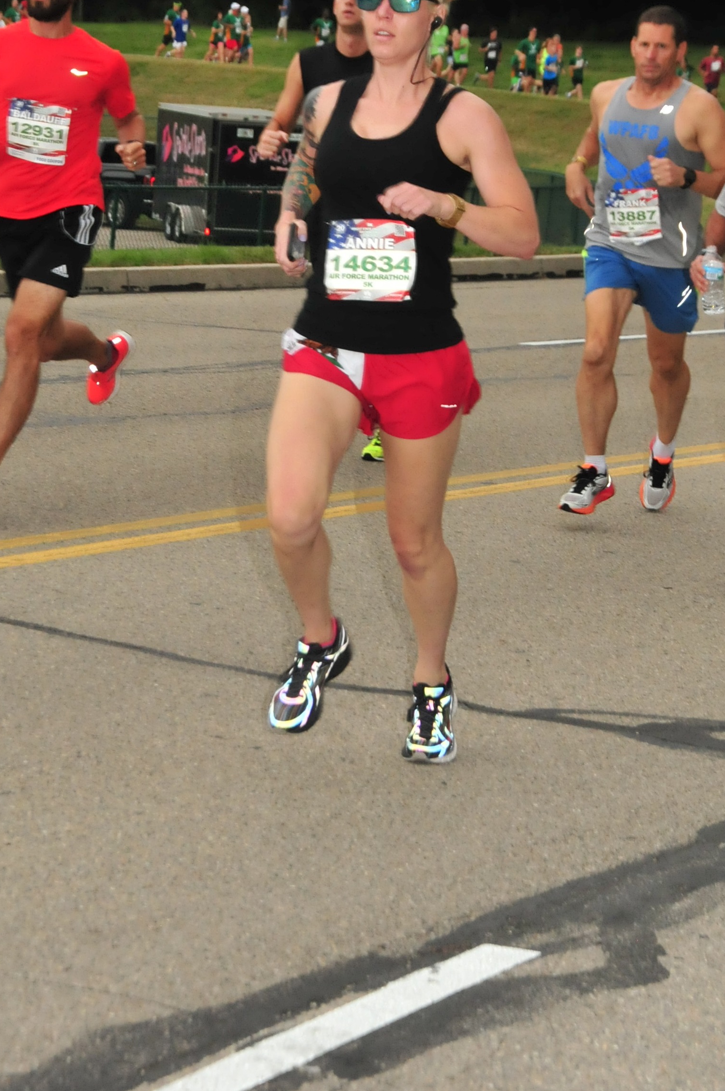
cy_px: 433
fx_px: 3573
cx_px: 283
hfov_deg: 11.6
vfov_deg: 17.3
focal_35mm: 118
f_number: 7.1
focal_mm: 50
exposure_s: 1/320
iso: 1000
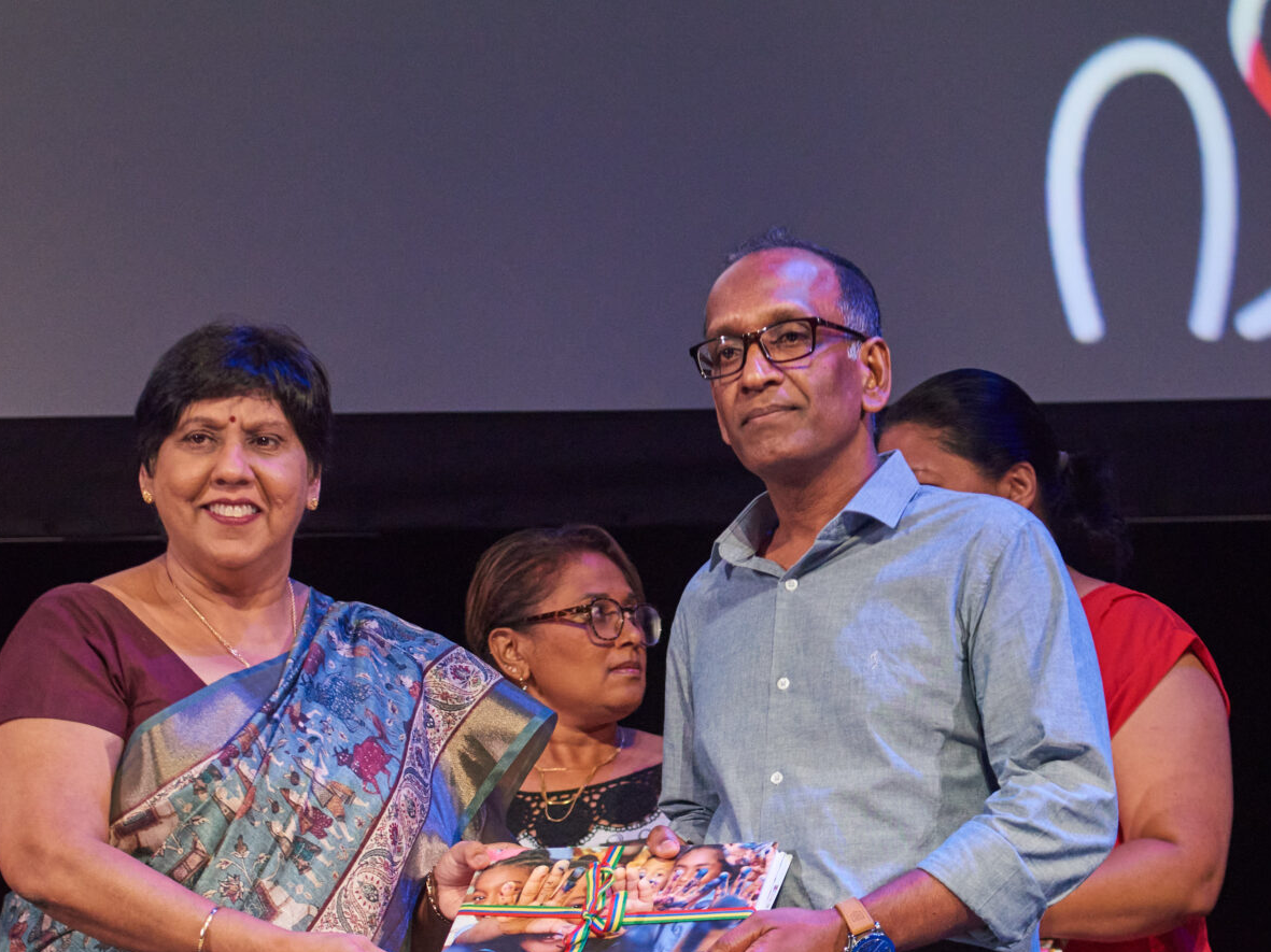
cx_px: 665
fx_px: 5359
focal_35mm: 146
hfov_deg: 13.5
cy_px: 790
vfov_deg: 10.1
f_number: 2.8
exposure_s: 1/160
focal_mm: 70
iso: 1600
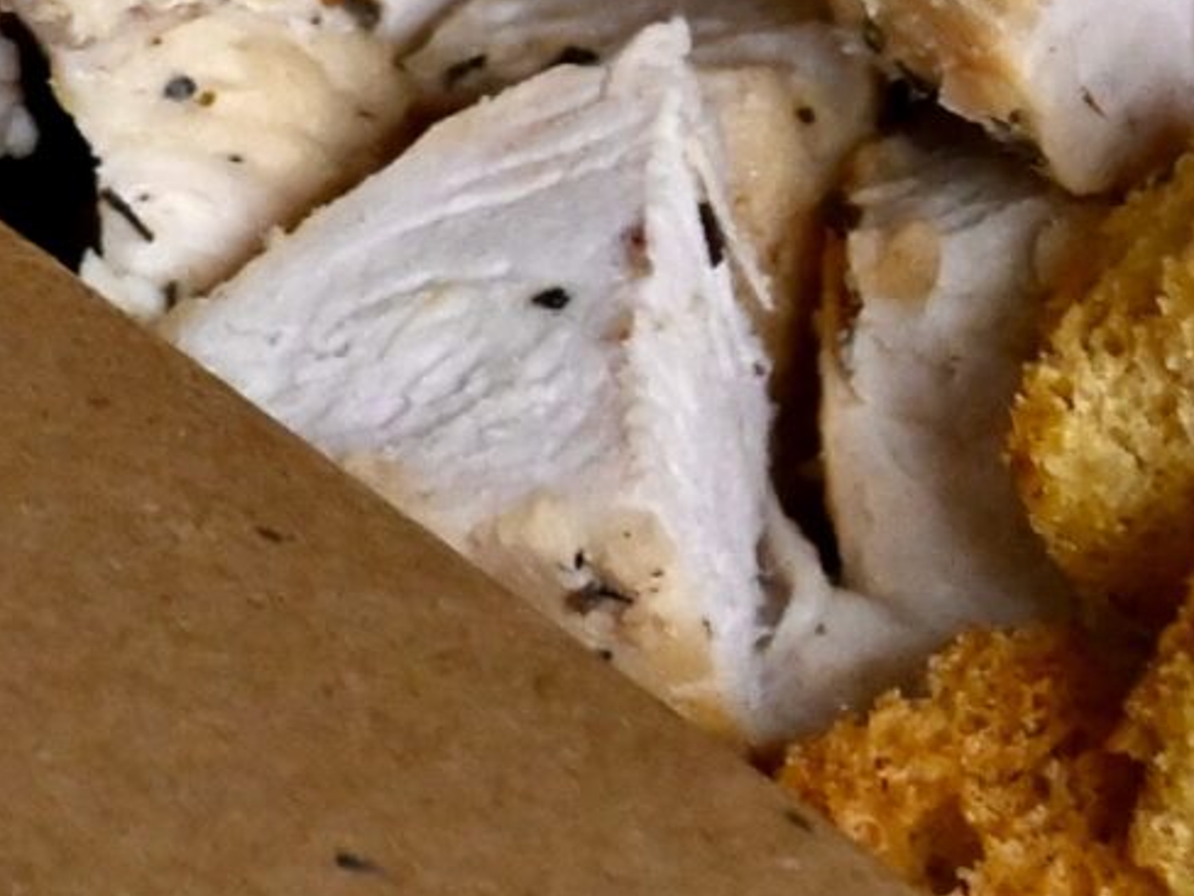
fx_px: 18023
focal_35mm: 523
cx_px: 2067
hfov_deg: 3.8
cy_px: -99
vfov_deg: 2.8
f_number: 4.8
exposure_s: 1/125
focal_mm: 69
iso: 2200
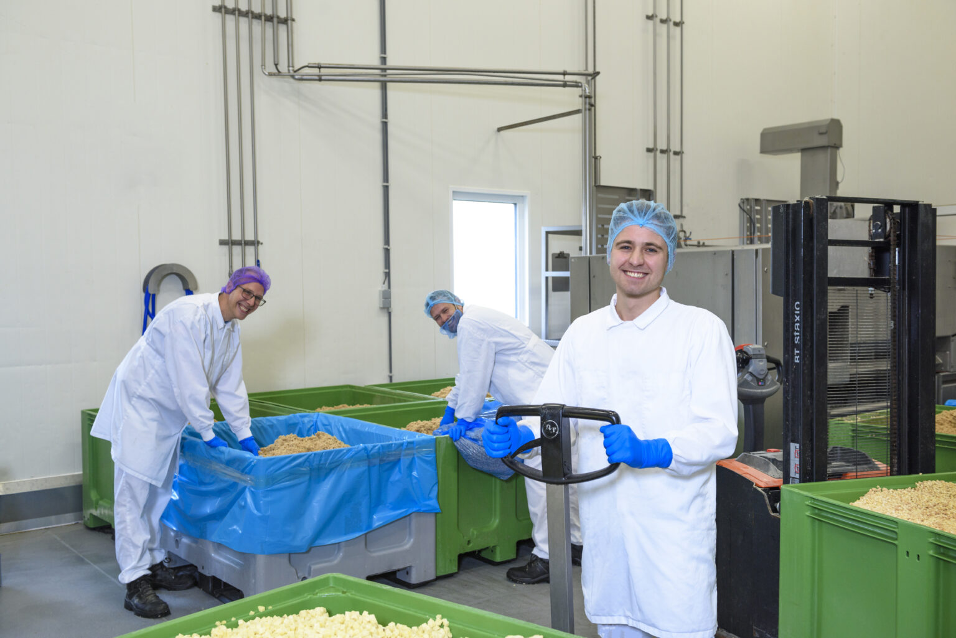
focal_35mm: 35
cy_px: 319
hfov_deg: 54.4
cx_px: 478
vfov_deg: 37.9
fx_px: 930
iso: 640
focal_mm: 35
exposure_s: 1/100
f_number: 5
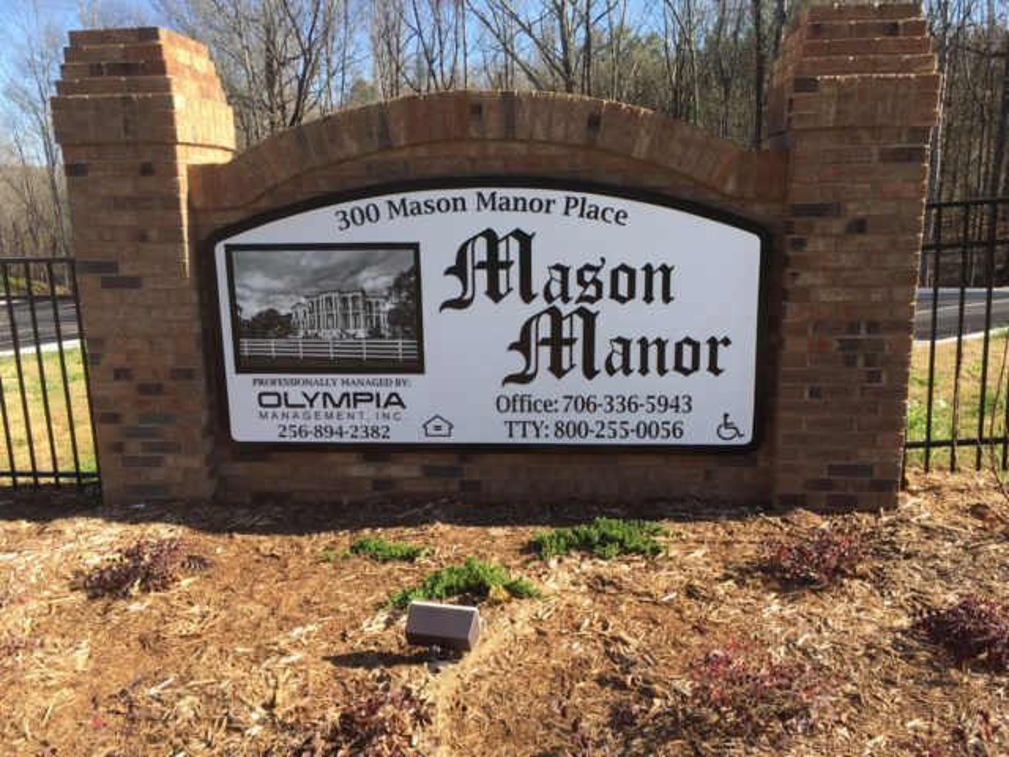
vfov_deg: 48.2
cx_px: 504
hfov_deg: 61.7
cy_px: 378
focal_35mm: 29
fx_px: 845
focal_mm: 4.15
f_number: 2.2
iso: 25
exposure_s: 1/582
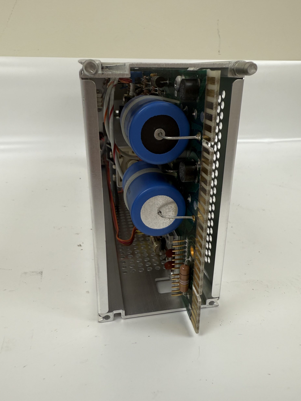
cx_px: 154
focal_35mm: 25
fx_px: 290
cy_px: 195
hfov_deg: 54.9
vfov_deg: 69.4
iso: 80
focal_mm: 2.22
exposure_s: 1/120
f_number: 2.2
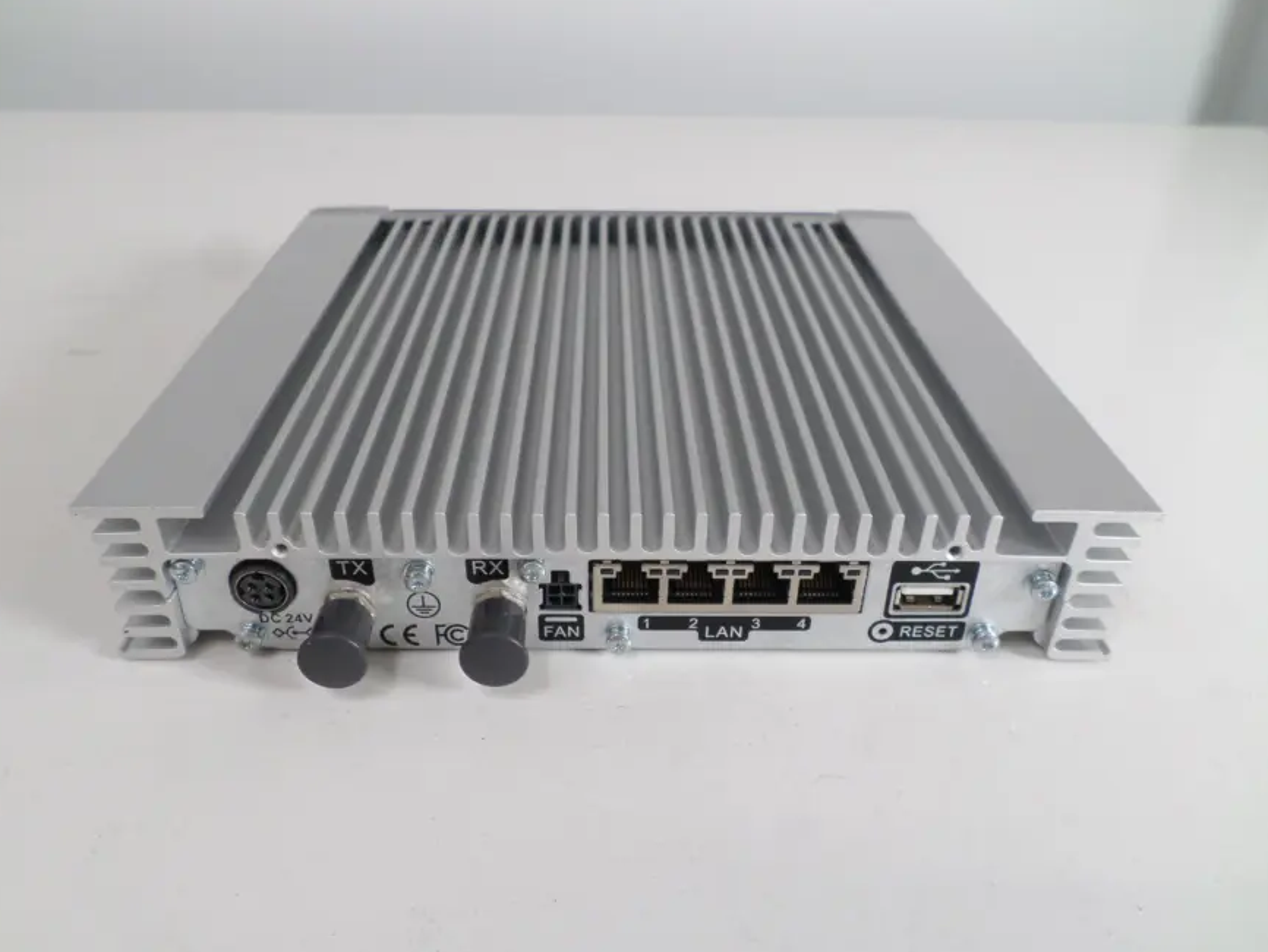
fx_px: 953
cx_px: 614
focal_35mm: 26
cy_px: 491
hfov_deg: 67.3
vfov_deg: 53.1
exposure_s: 1/60
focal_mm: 4.5
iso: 80
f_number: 2.5
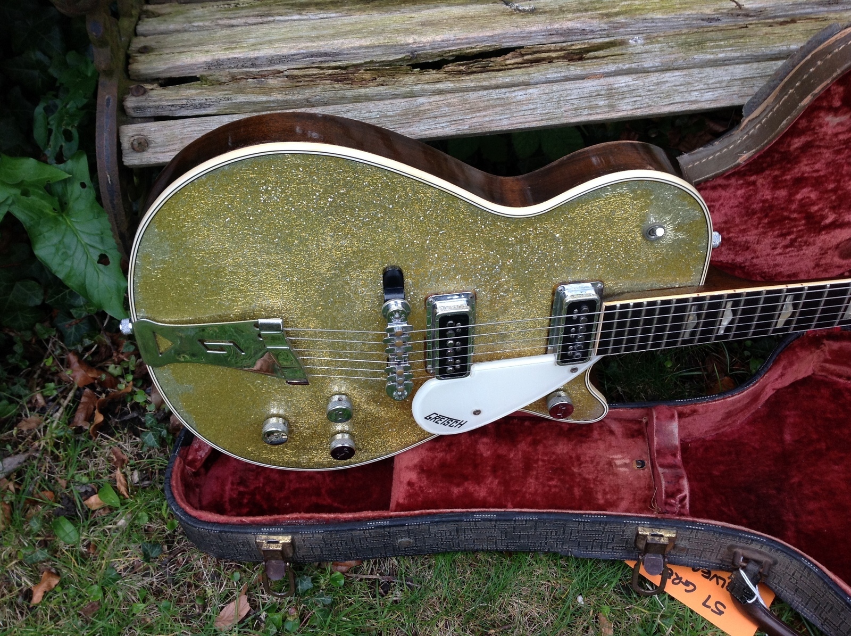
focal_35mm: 35
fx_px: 859
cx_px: 426
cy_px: 318
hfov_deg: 52.7
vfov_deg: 40.6
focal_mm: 4.28
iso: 50
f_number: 2.4
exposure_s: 1/30
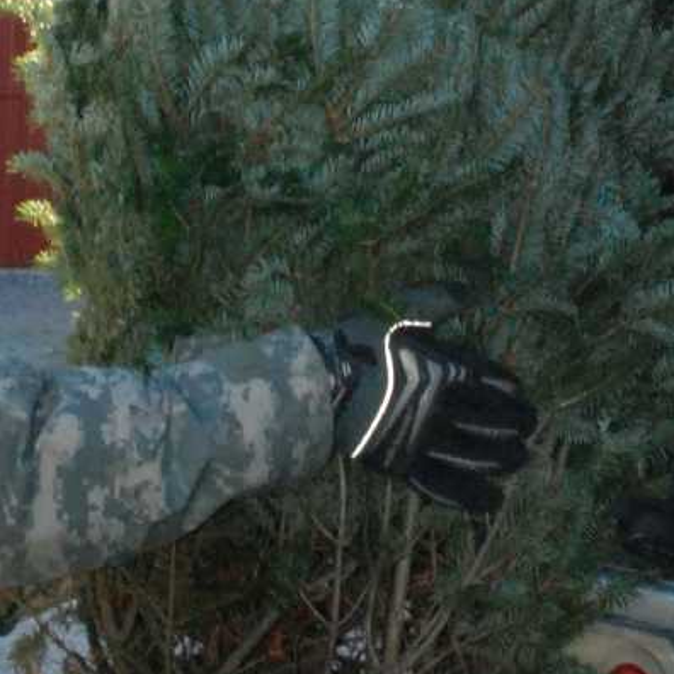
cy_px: -155
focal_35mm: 185
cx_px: 347
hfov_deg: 9.5
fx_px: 4075
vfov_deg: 9.3
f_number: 14
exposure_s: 1/200
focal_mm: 28
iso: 1250
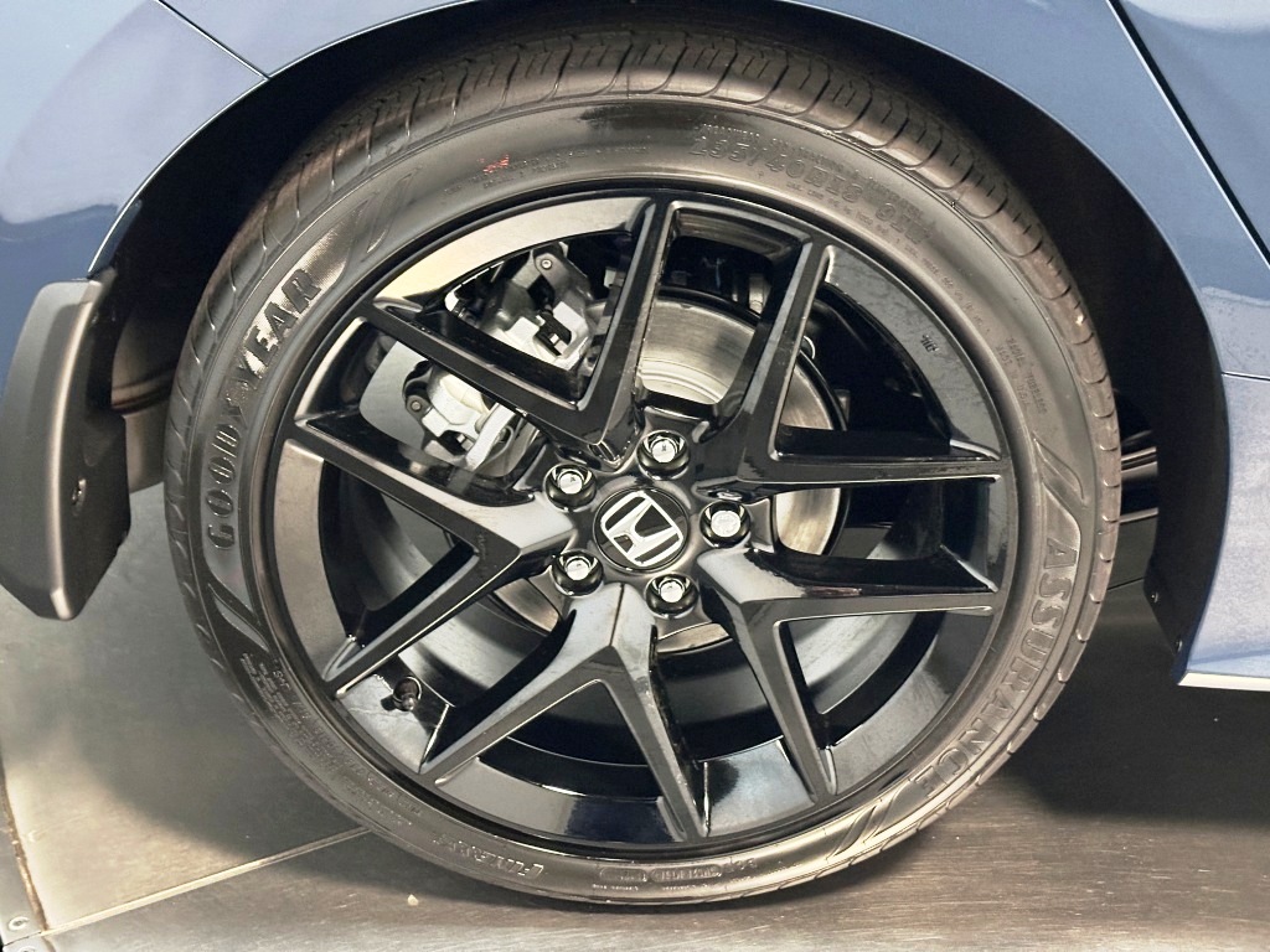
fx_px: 1761
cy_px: 476
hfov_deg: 39.7
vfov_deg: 30.3
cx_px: 635
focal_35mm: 48
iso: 640
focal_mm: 6.86
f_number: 1.78
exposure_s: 1/20
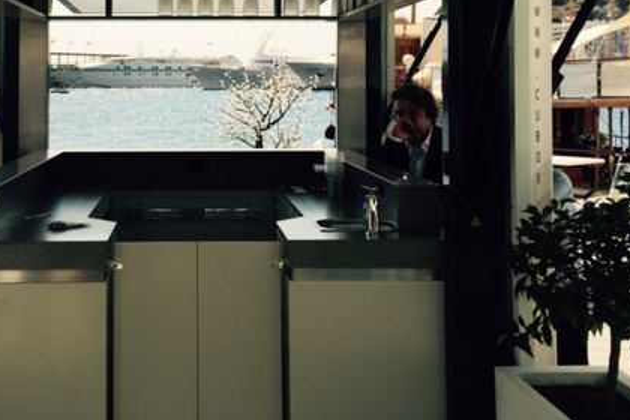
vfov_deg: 28.4
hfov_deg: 42.1
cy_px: 64
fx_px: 805
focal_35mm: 46
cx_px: 207
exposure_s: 1/1980
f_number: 2.2
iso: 32
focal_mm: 4.15
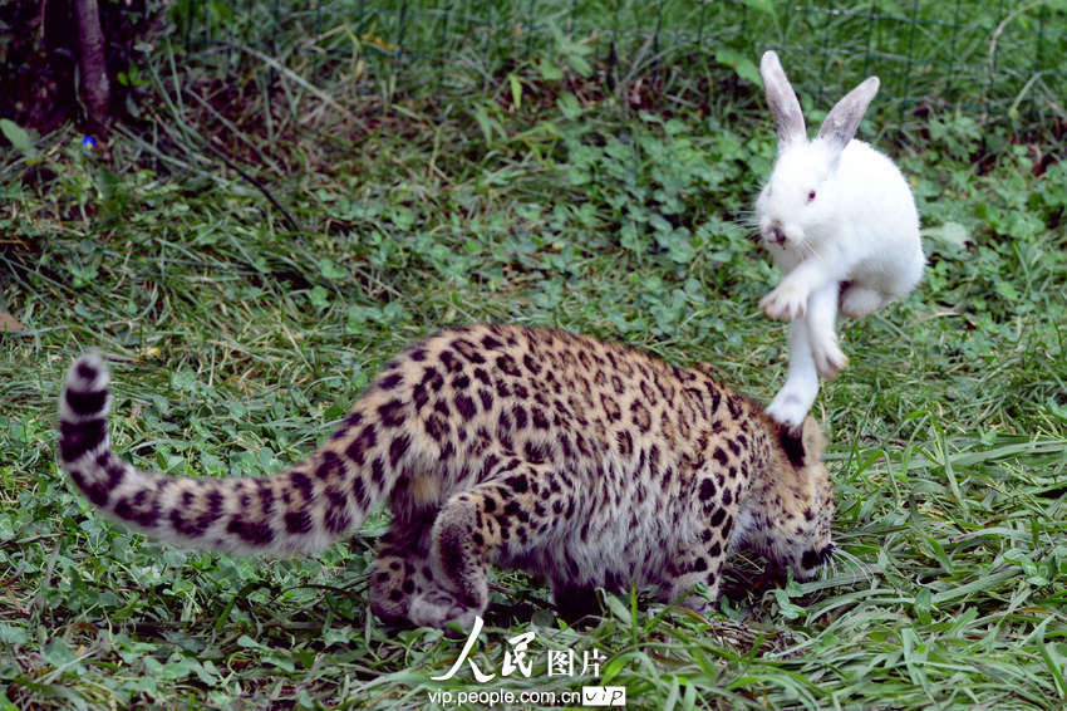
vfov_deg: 6.9
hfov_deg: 10.3
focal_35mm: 200
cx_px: 534
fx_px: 5925
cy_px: 356
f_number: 9
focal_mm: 200
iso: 640
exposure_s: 1/320
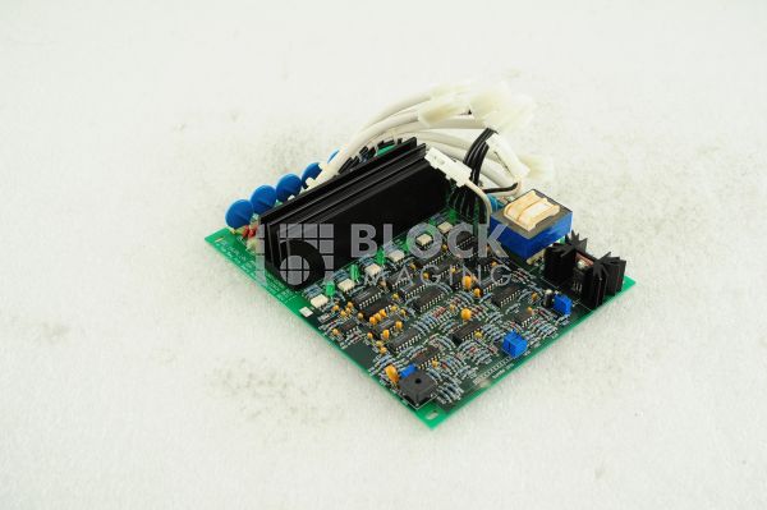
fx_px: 1064
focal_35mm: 50
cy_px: 255
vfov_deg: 26.9
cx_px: 384
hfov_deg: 39.6
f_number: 10
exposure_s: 1/125
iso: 1600
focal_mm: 50
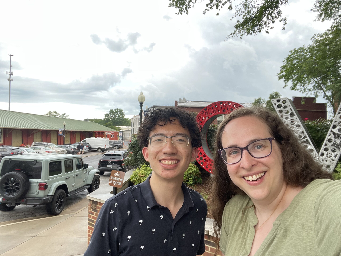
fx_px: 227
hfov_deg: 73.9
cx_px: 170
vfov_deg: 58.9
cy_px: 128
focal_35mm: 23
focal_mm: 2.71
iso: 100
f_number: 2.2
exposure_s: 1/109
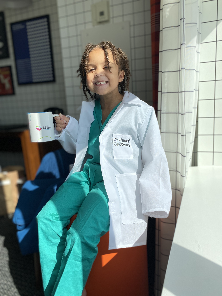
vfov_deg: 67.3
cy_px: 148
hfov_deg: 53.1
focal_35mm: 26
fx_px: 222
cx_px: 111
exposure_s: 1/2967
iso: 32
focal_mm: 4.25
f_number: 1.8
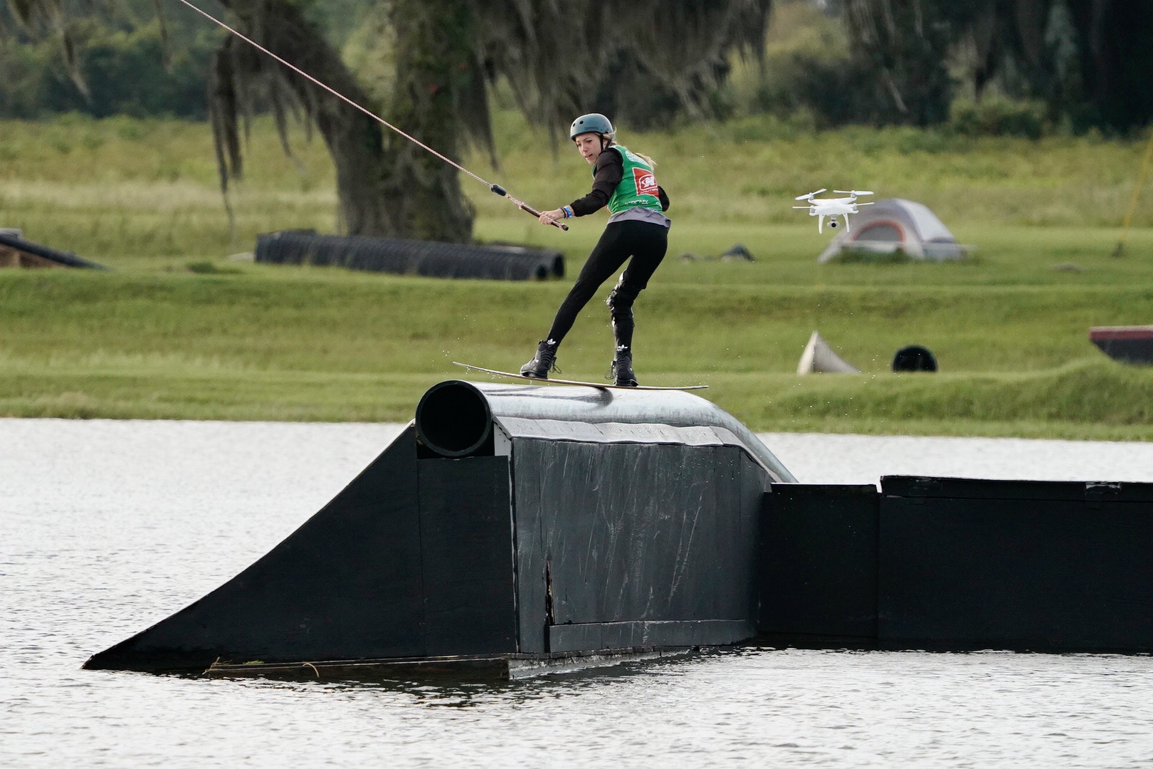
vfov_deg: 2.2
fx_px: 19920
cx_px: 576
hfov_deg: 3.3
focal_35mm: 622
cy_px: 384
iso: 3200
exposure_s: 1/2000
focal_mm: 415
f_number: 6.3
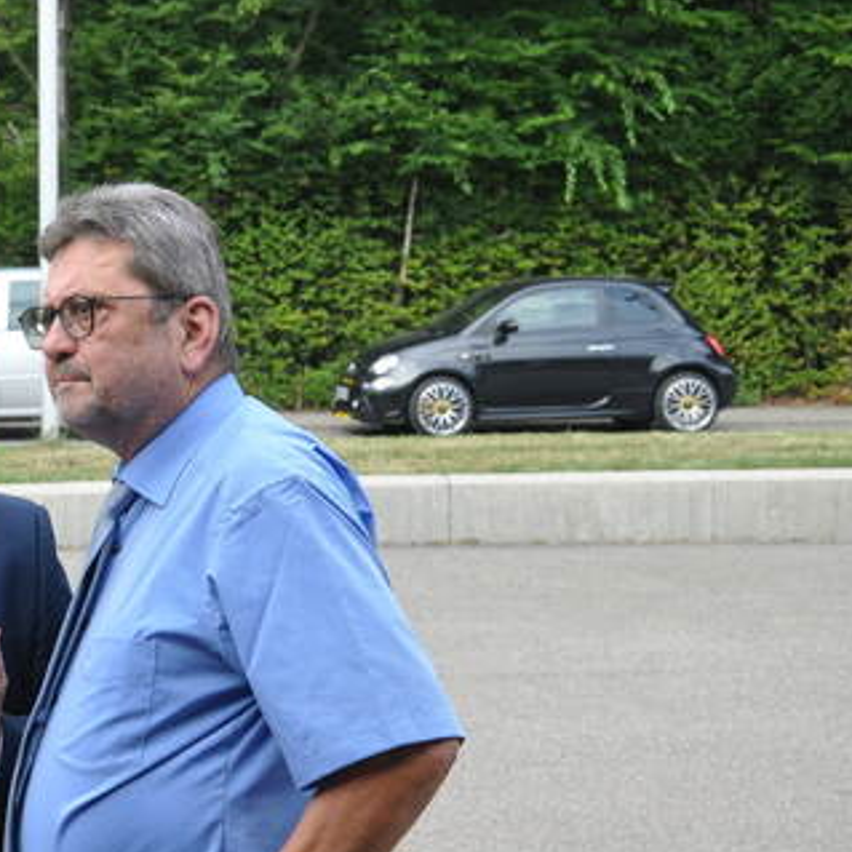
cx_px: -52
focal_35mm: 105
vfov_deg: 16.6
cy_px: 475
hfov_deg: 16.2
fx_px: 2924
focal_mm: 38
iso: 800
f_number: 9
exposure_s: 1/320
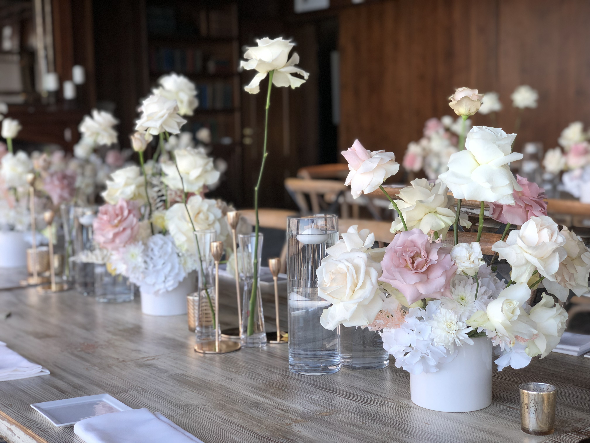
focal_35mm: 52
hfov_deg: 36.8
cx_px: 295
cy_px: 222
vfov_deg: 28.0
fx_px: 886
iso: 20
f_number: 2.4
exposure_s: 1/60
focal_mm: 6
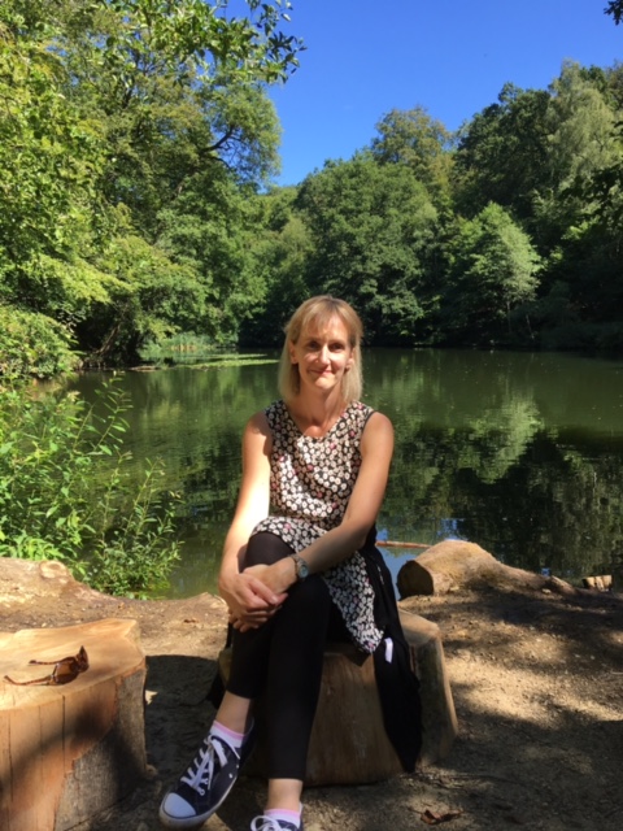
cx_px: 312
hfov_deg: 48.2
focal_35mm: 29
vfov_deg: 61.7
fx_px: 696
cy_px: 416
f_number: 2.2
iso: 25
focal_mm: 4.15
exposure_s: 1/509
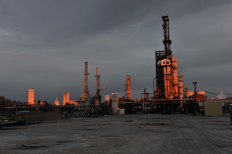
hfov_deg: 42.8
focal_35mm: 46
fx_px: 296
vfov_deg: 29.2
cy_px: 77
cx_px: 116
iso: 250
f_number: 7.1
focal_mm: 46
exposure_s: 1/125
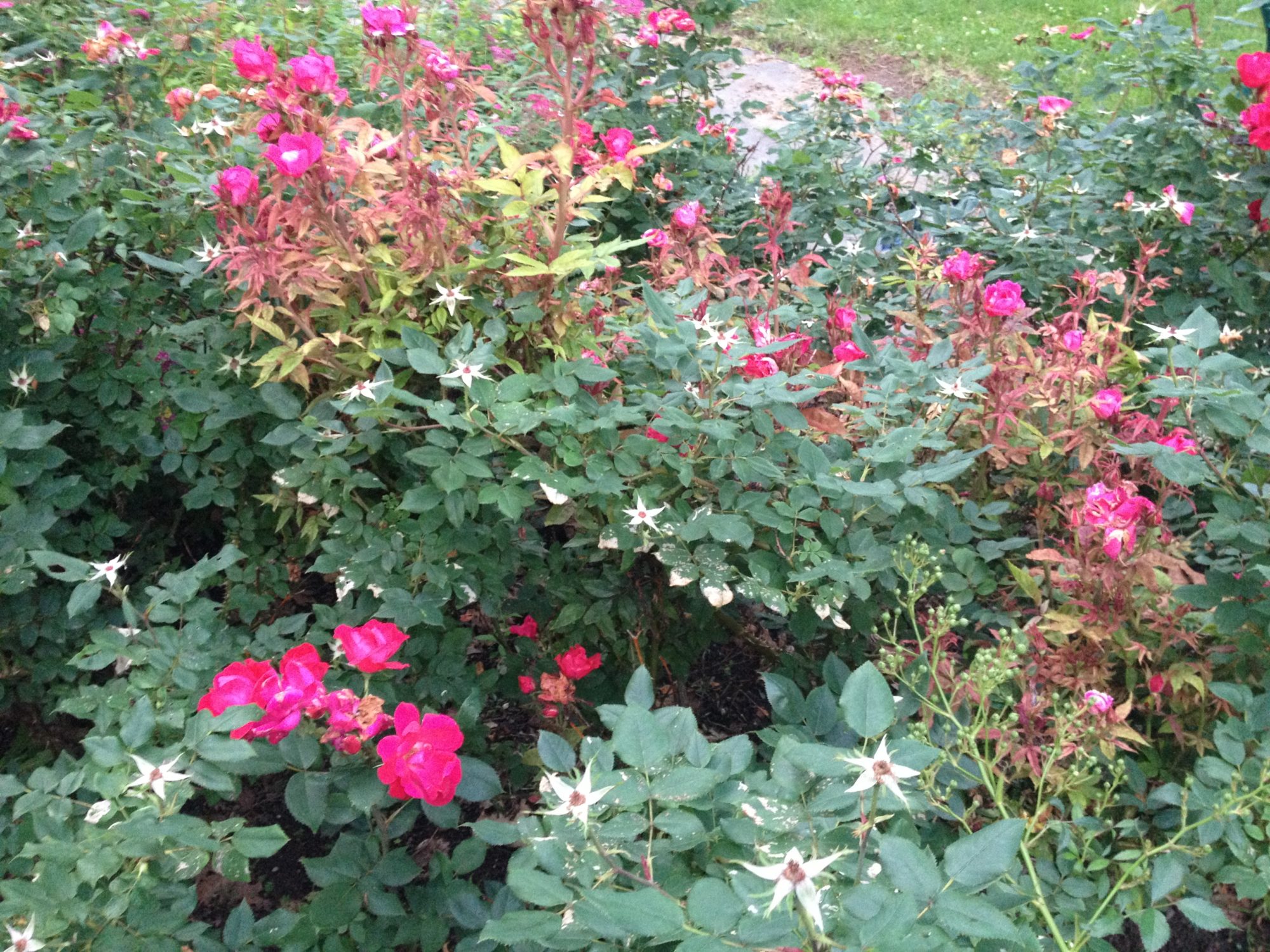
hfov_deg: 52.6
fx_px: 1284
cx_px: 635
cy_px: 476
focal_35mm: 35
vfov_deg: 40.7
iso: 250
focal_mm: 4.28
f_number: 2.4
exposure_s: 1/20
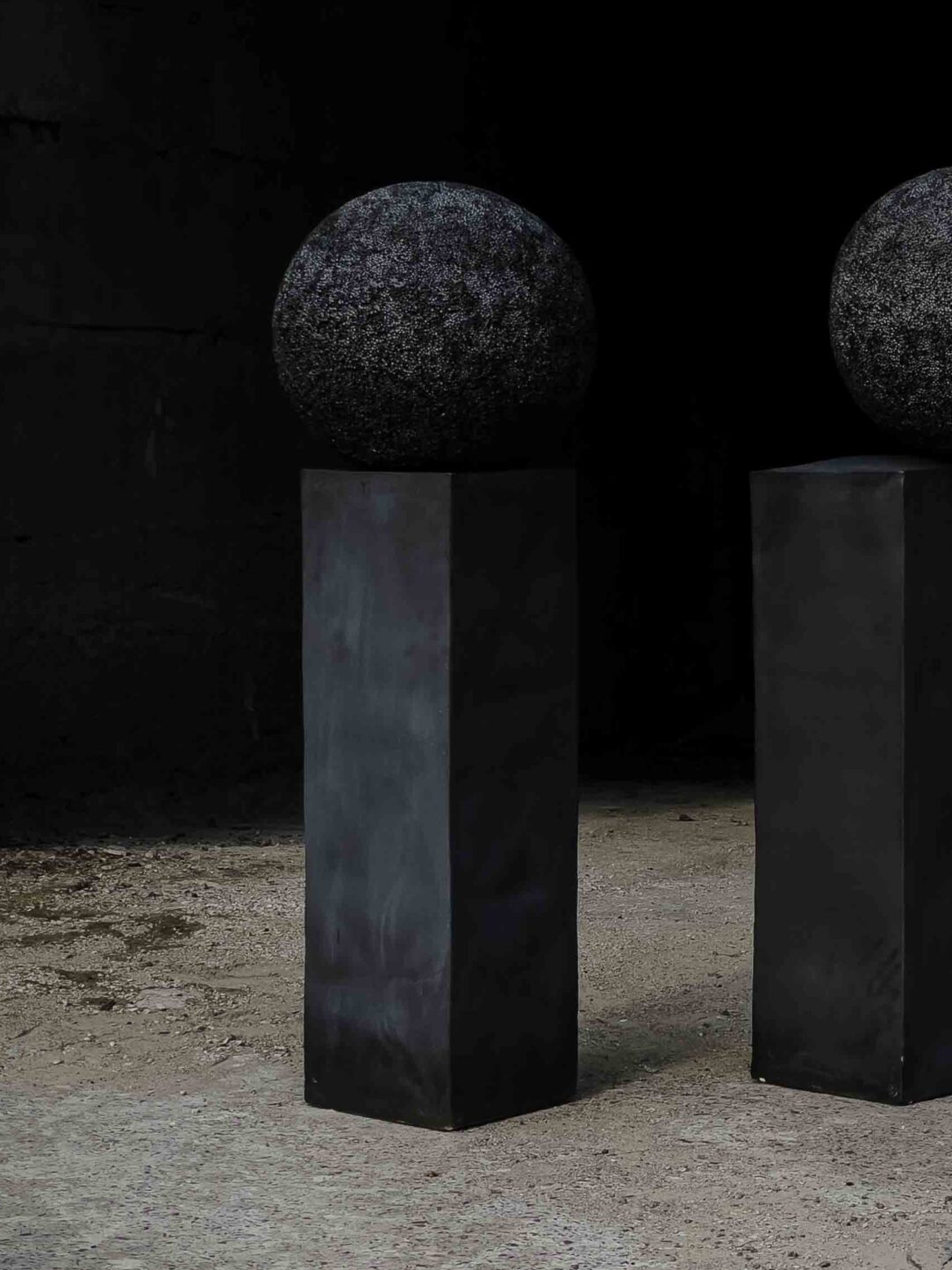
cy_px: 609
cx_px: 647
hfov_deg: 16.0
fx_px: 3374
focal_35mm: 92
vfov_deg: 21.3
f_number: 2
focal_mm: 6
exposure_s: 1/710
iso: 32
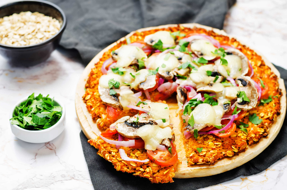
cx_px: 144
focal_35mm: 75
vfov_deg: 18.1
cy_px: 95
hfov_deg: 27.0
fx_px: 597
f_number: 4.5
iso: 100
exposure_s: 1/25
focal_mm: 50
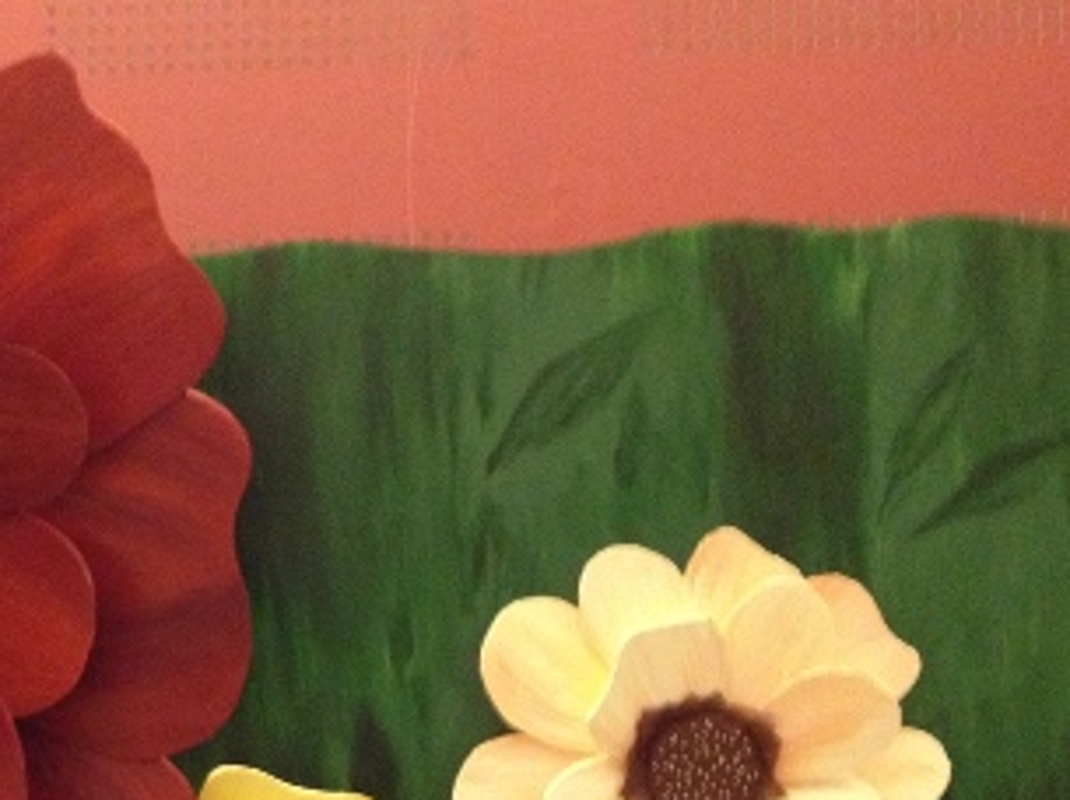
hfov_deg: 25.0
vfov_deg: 18.7
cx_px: 221
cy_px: 758
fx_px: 2377
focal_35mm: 77
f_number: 2.4
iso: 400
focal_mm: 4.28
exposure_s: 1/15
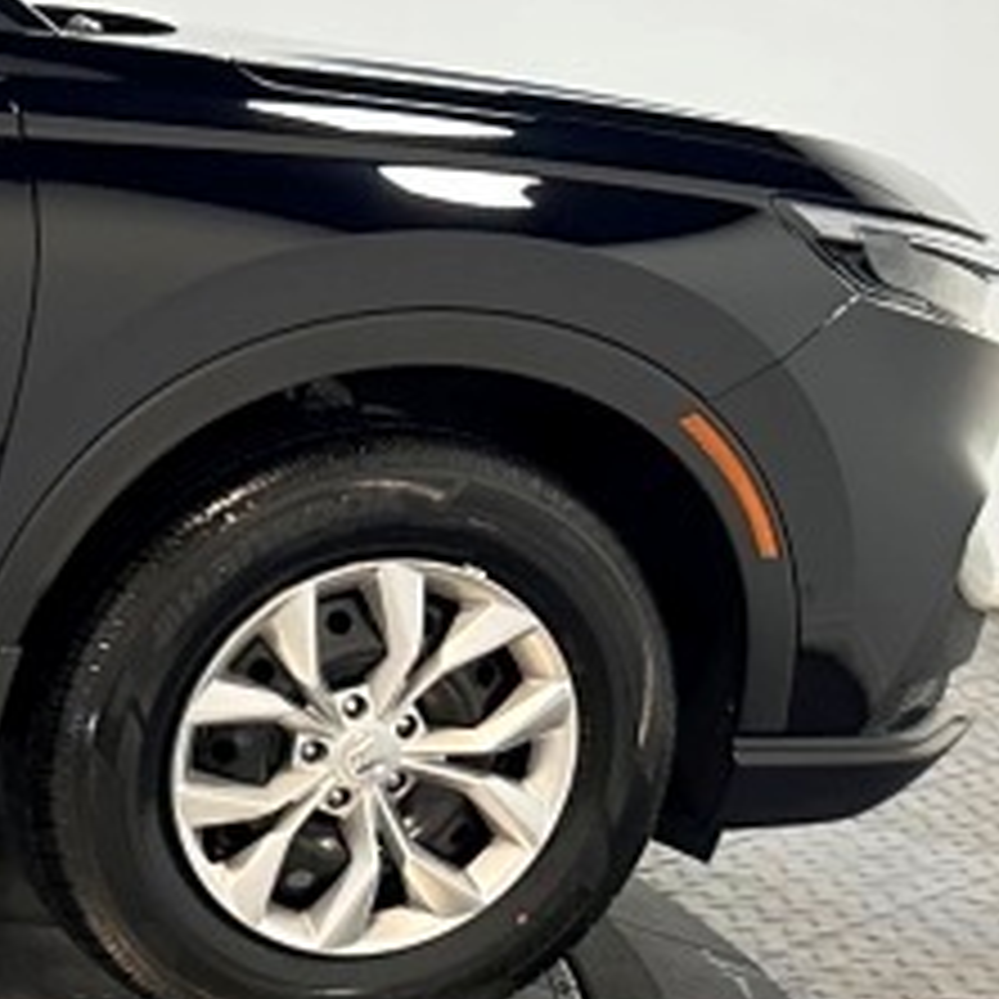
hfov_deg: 14.8
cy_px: 850
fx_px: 3200
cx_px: -940
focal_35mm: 98
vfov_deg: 17.5
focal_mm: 6.86
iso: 500
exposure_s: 1/60
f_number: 1.78
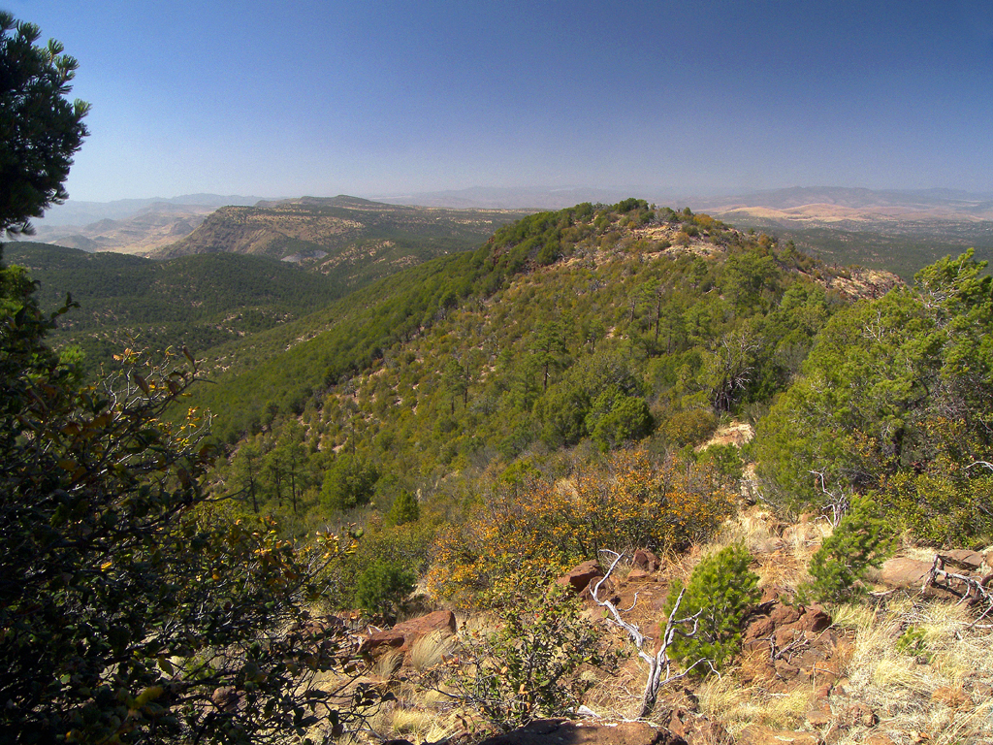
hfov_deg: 71.6
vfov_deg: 56.8
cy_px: 372
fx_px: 688
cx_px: 496
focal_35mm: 24
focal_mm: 5
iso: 100
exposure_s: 1/80
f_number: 8
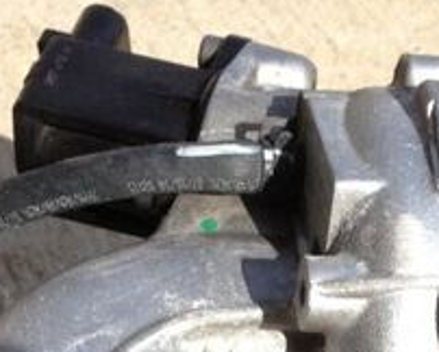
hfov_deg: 14.2
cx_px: 356
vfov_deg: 11.0
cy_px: 532
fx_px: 1756
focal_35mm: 135
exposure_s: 1/1284
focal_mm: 4.28
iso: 50
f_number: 2.4
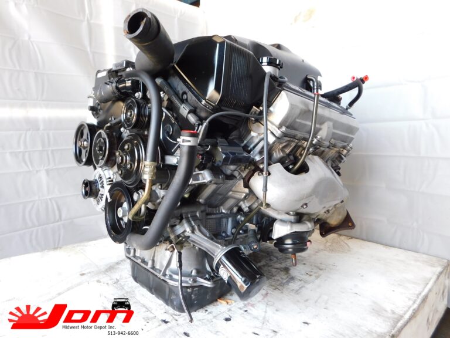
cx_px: 225
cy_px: 169
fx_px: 299
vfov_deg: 58.9
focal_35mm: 23
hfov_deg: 73.9
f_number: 3
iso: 140
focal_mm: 4
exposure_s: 1/30
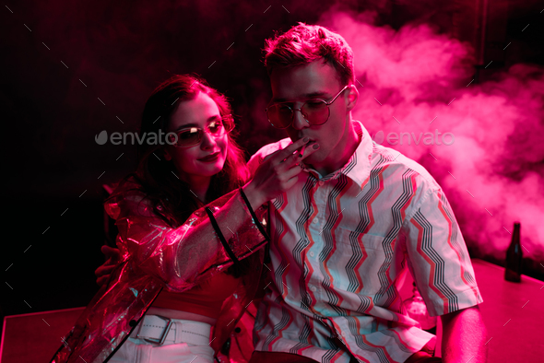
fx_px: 529
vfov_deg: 37.9
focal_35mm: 35
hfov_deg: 54.4
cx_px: 272
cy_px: 182
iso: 250
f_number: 4.5
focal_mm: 35
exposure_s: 1/200
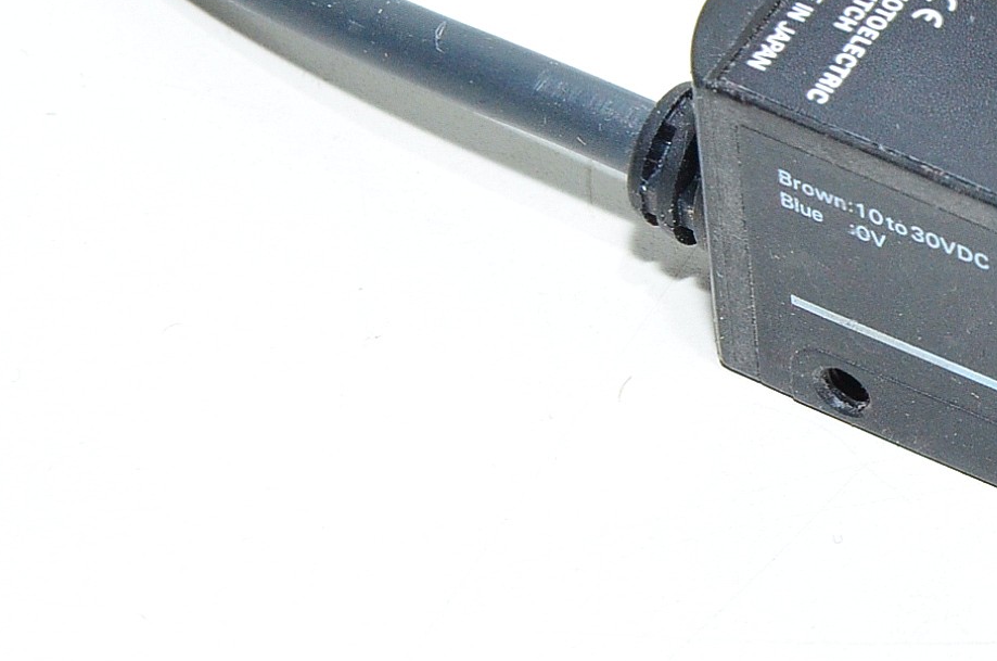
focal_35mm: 422
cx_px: 1138
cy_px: 231
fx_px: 11674
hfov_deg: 4.9
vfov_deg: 3.2
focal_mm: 105
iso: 1600
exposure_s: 1/50
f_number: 16
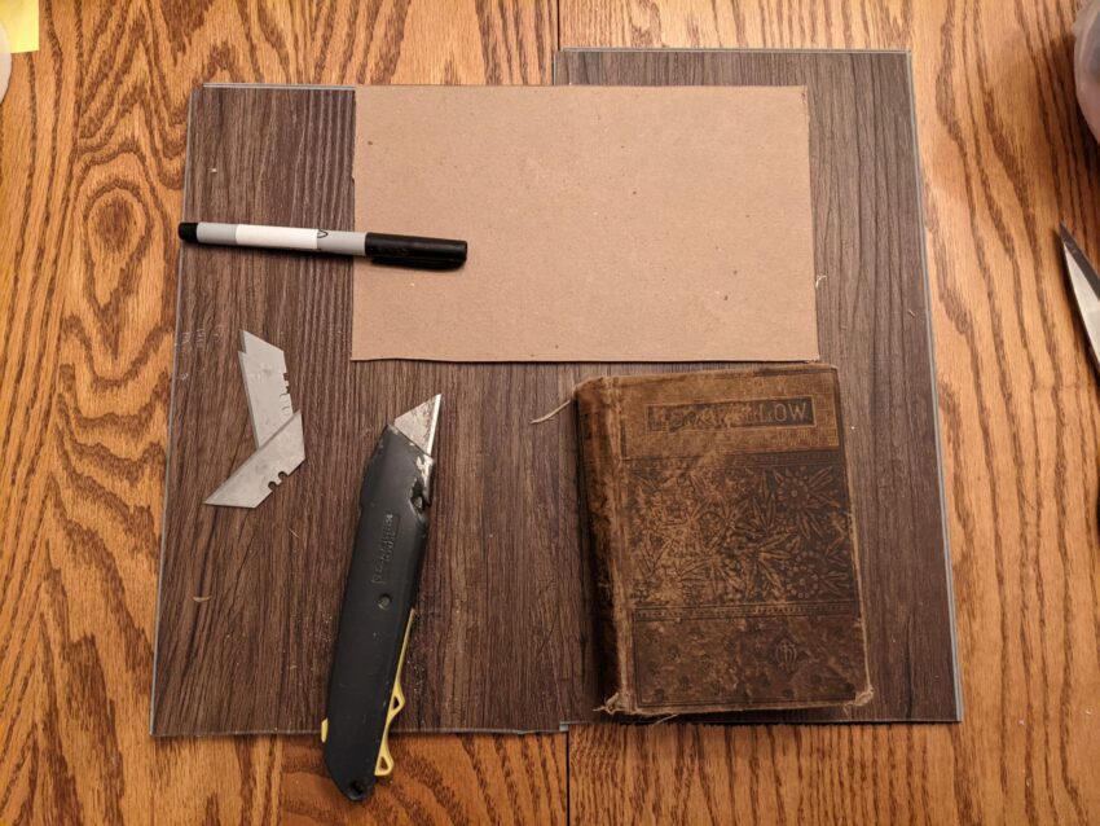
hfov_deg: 65.3
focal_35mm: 27
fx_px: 858
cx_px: 550
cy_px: 413
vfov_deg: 51.4
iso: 641
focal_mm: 4.38
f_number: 1.73
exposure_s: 1/24
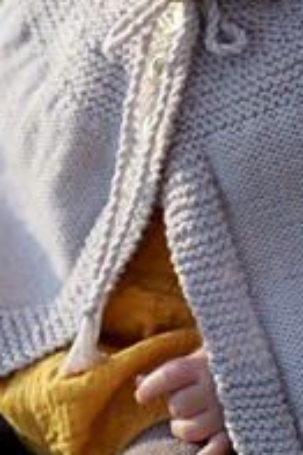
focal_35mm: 178
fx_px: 2251
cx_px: 220
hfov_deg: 7.7
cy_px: 7
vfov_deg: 11.5
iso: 100
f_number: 4
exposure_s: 1/320
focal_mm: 70
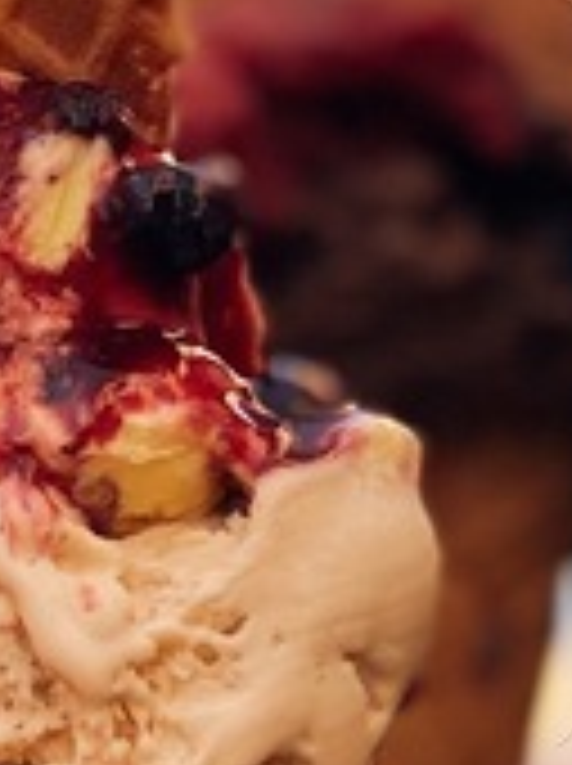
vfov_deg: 8.2
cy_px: 110
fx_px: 5323
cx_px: 239
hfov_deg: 6.2
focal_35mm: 241
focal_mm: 6
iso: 20
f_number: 2
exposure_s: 1/657
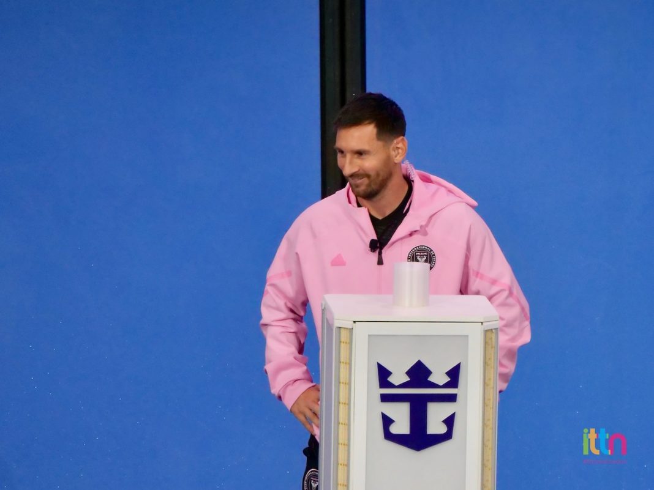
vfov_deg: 5.5
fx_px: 5063
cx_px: 327
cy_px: 245
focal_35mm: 268
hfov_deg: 7.4
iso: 2500
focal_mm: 134
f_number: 5.6
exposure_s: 1/320
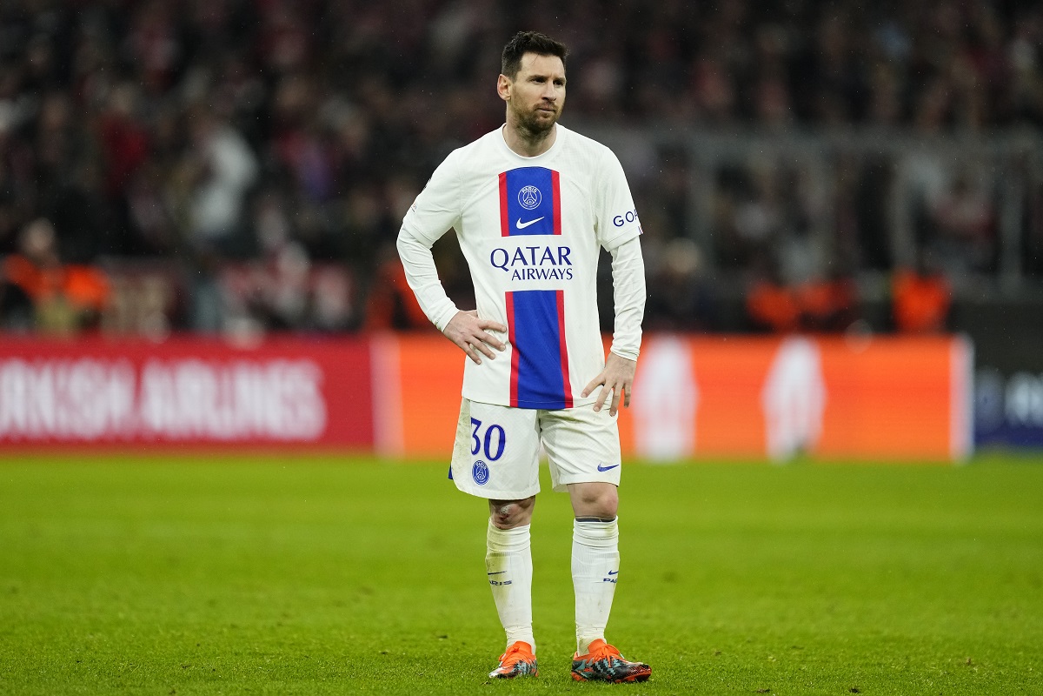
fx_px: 11588
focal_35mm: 400
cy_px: 348
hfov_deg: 5.2
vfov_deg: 3.4
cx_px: 522
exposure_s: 1/1600
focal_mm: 400
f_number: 2.8
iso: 2500
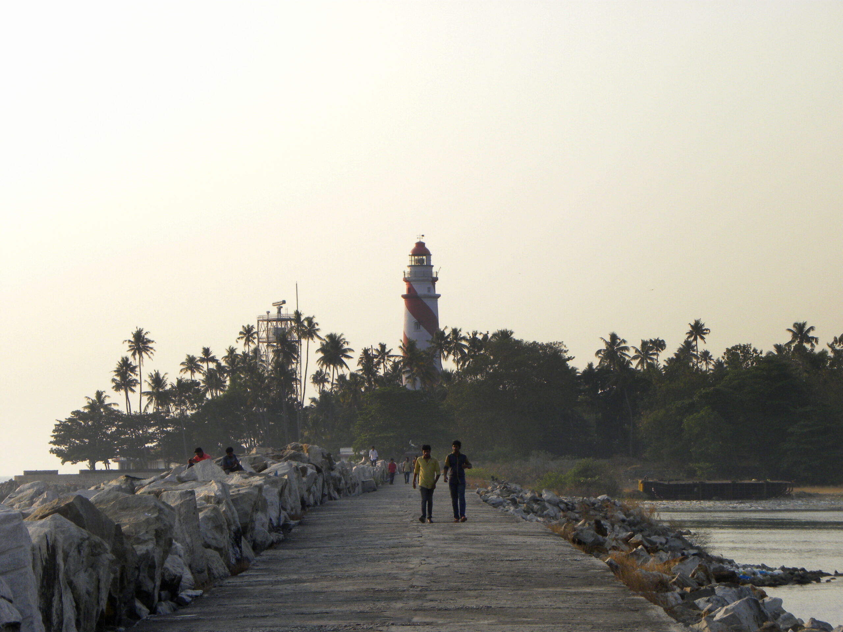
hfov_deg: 15.3
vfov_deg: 11.5
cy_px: 316
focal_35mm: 129
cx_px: 422
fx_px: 3142
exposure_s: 1/327
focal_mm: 23
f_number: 5
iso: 64
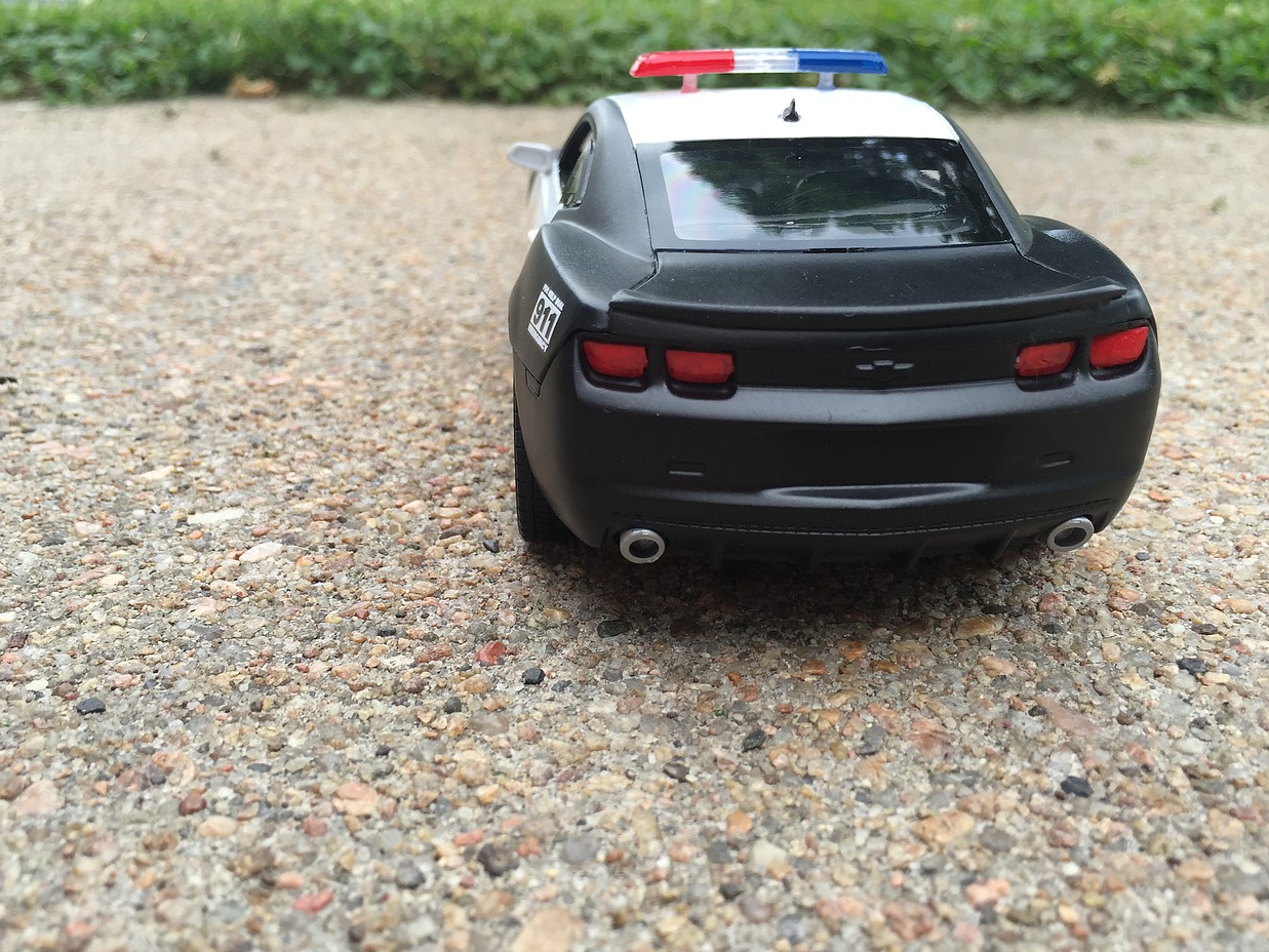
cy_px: 488
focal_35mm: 30
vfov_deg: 46.8
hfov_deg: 60.0
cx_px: 628
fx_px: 1100
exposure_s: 1/234
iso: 32
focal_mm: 4.15
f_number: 2.2
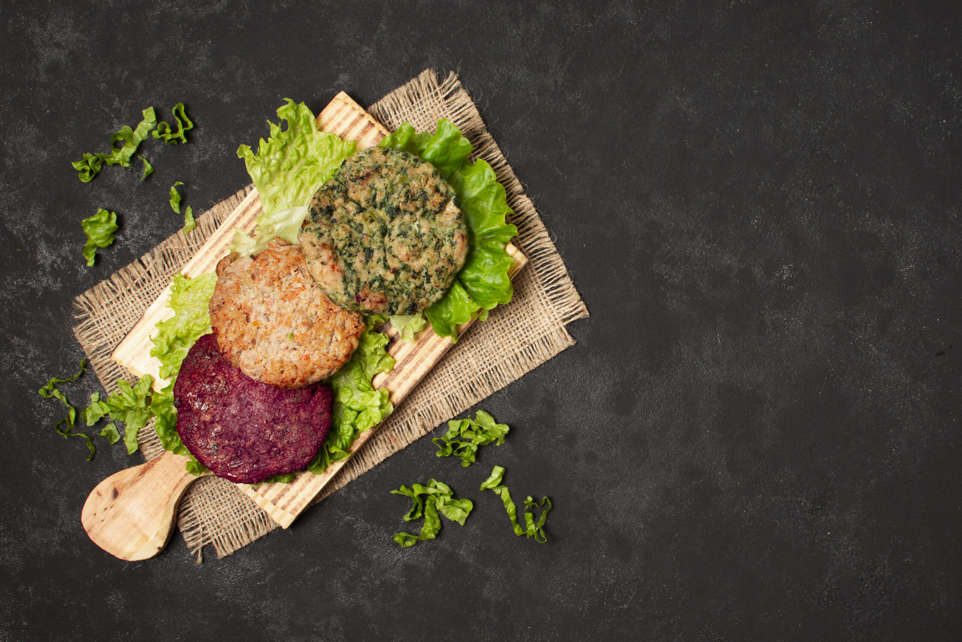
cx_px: 481
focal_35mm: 52
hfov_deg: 37.8
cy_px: 321
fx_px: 1403
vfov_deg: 25.8
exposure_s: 1/160
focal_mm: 35
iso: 200
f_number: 8
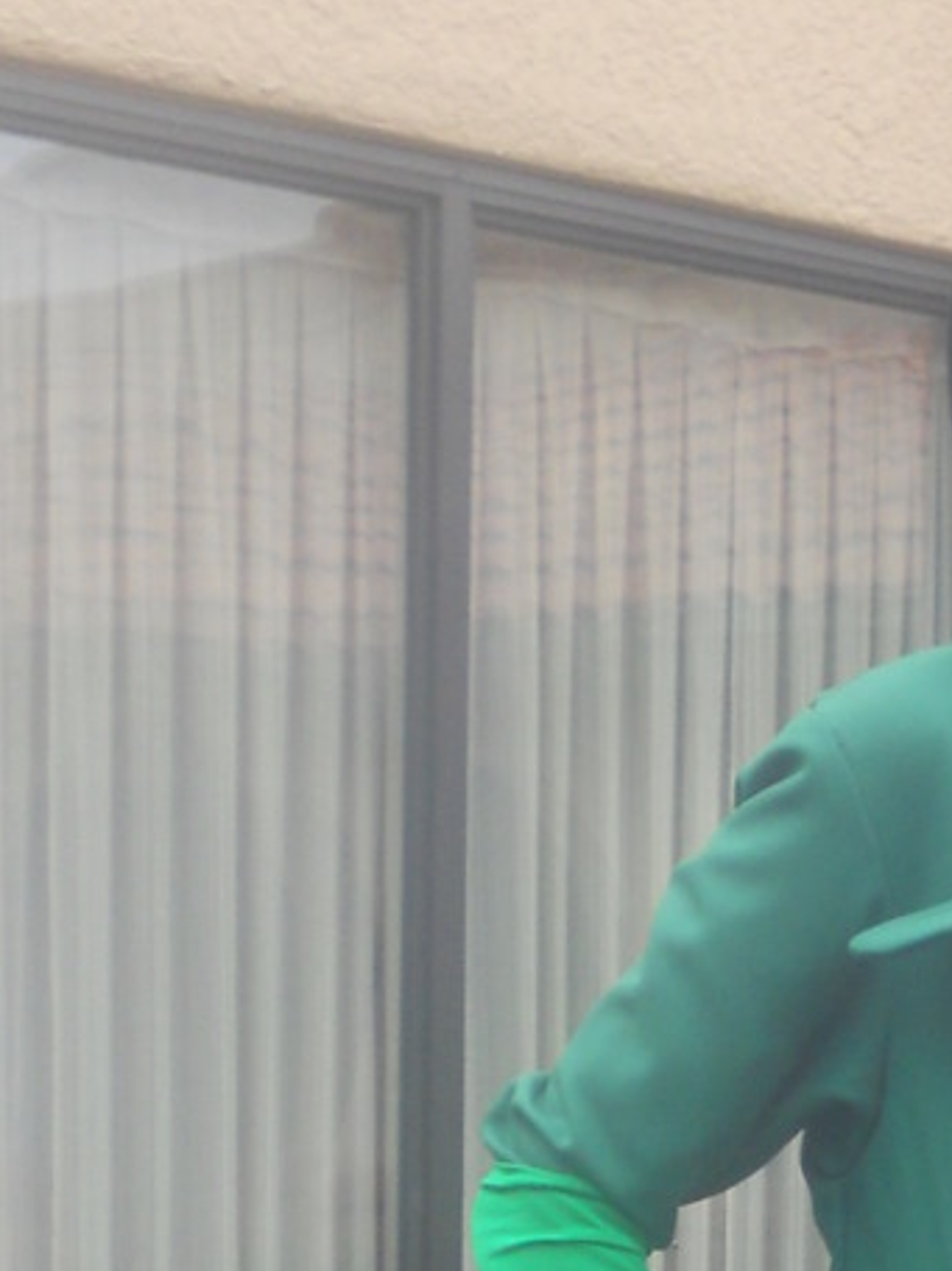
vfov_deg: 15.3
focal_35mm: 120
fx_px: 4402
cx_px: 1672
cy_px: 1831
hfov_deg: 11.5
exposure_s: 1/160
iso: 80
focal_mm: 5.8
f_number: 3.5
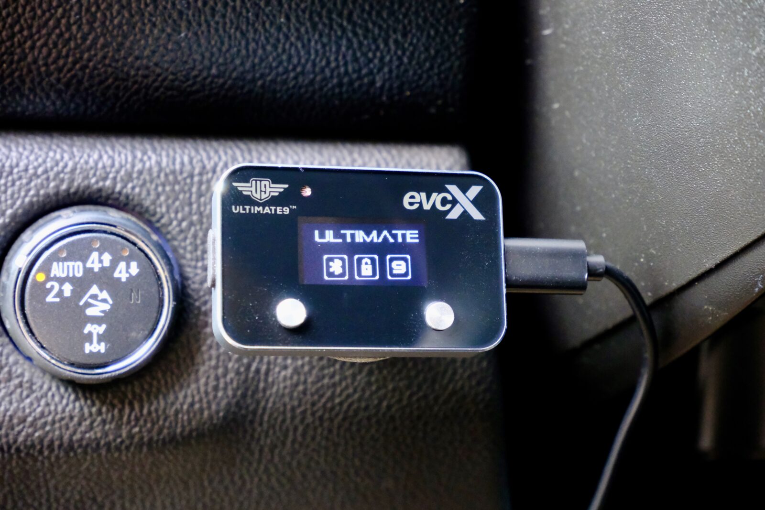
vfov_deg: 20.0
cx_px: 382
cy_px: 255
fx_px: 1445
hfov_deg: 29.7
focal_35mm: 68
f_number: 5.6
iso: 6400
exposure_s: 1/45
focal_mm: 45
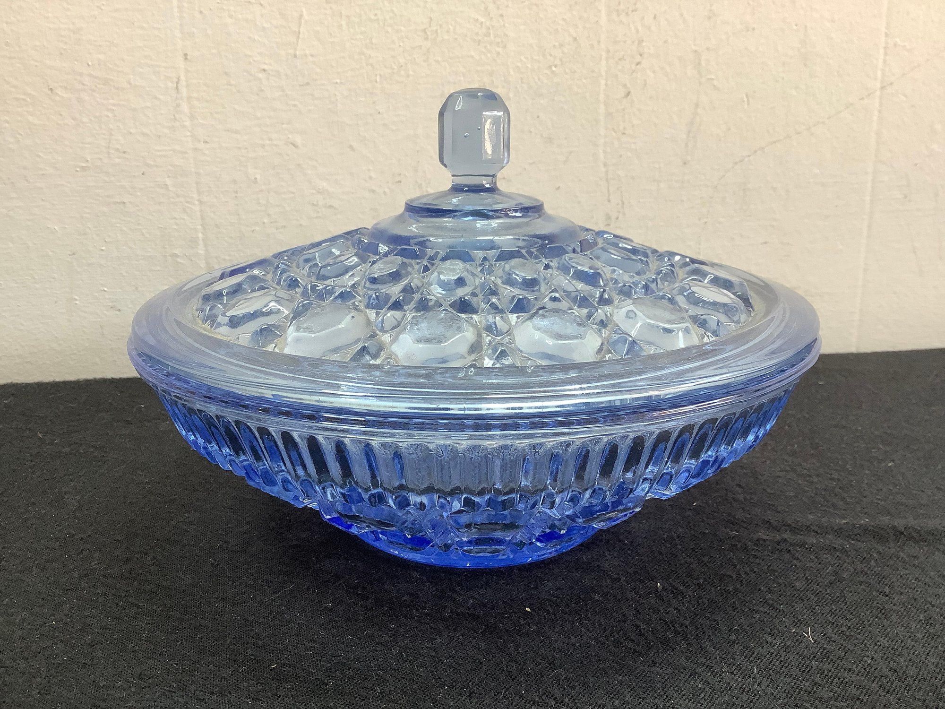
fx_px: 846
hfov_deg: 58.4
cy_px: 354
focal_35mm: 31
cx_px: 472
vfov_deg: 45.4
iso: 80
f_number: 2.4
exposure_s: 1/50
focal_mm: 3.3
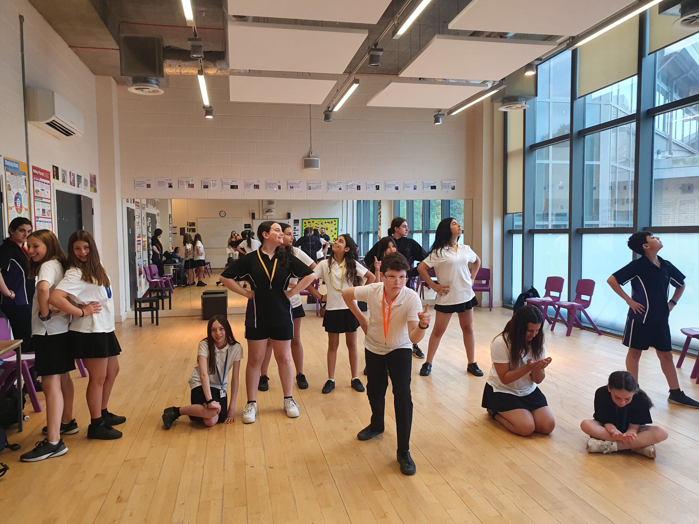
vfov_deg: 53.1
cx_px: 350
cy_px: 262
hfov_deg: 67.3
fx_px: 525
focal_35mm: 26
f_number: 2.4
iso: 200
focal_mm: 4.32
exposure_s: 1/100
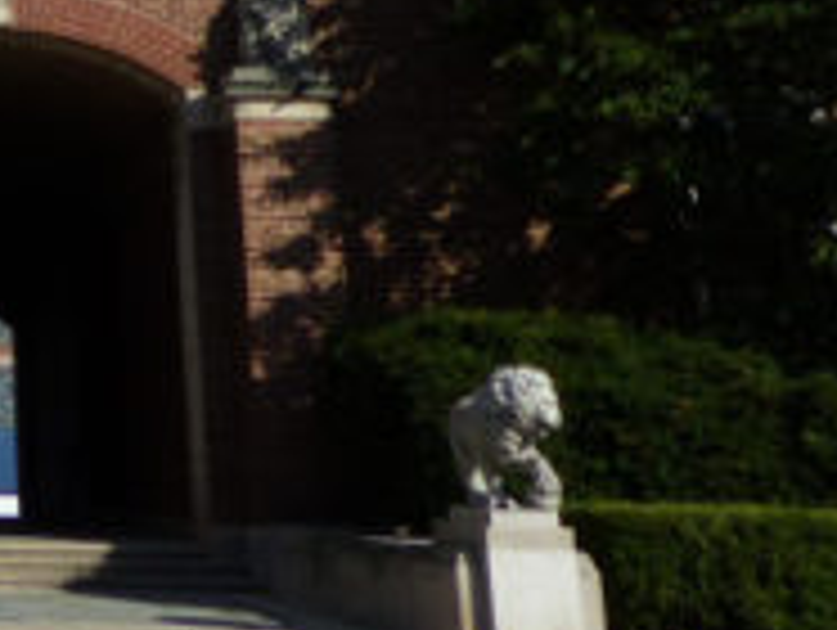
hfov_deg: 17.2
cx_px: -414
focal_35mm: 103
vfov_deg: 13.0
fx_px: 2494
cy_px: -526
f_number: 4
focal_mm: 4.5
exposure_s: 1/1300
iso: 100
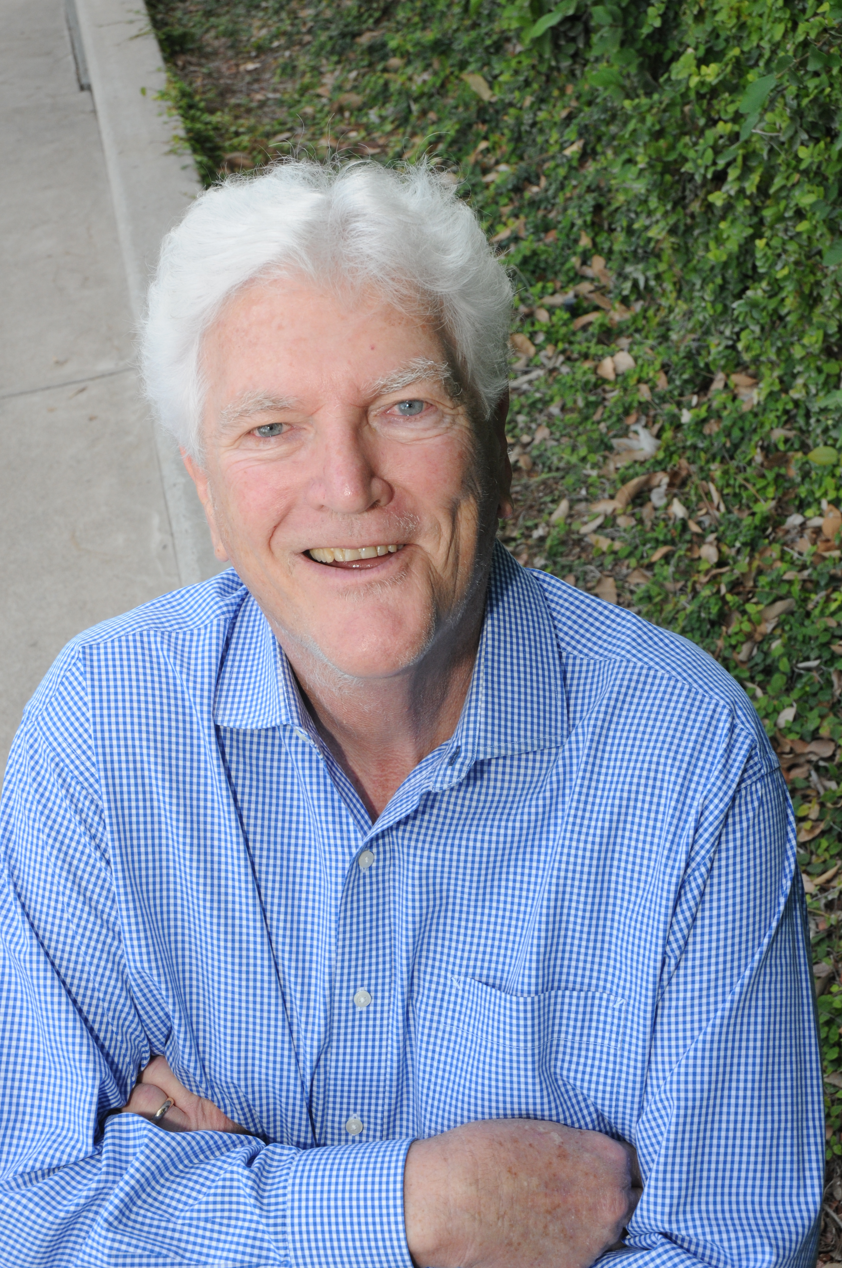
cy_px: 634
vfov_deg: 37.9
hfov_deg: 25.7
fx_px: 1847
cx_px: 421
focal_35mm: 52
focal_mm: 35
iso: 450
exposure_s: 1/60
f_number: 10
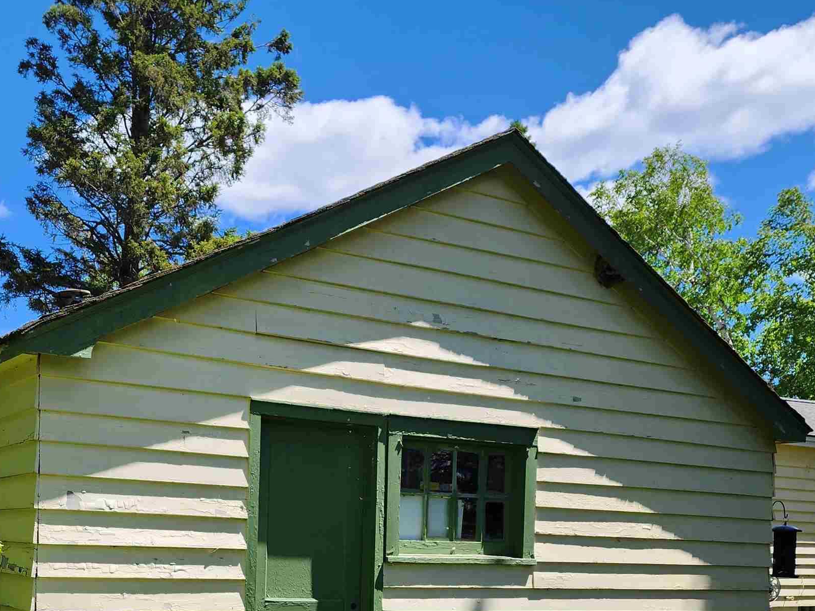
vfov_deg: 31.1
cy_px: 566
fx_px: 1036
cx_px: 294
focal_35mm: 44
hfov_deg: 42.5
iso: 12
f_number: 1.8
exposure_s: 1/701
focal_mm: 6.4
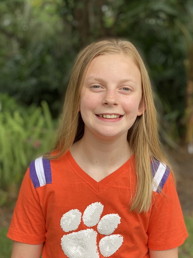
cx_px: 118
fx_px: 498
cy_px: 145
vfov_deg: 28.9
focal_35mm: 67
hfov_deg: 21.9
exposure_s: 1/122
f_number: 2
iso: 40
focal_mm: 6
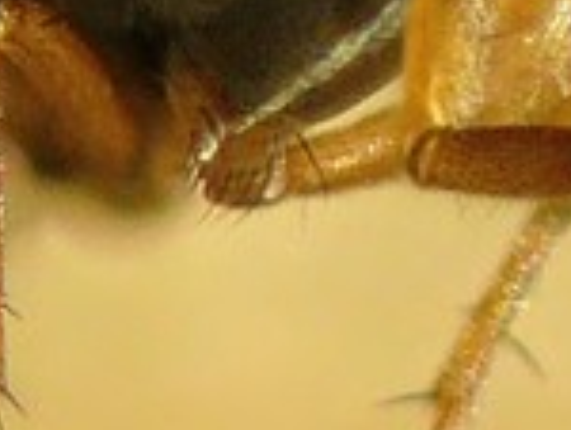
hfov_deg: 0.9
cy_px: -126
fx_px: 37950
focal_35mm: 2297
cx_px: 316
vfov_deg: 0.6
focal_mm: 72
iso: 100
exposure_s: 1/250
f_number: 5.6
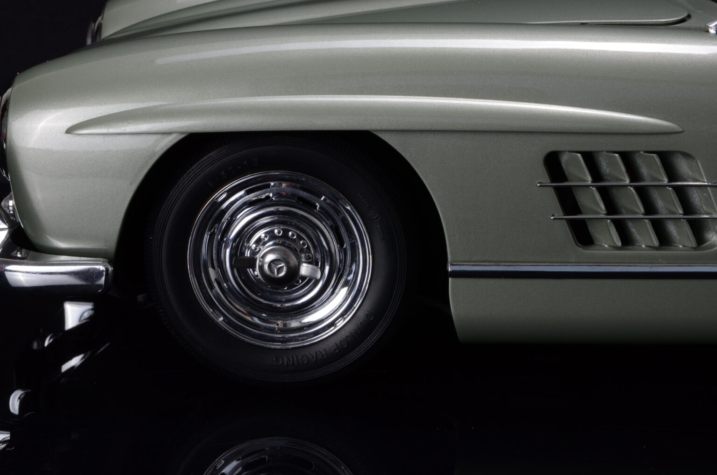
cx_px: 358
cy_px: 238
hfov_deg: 19.5
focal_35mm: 105
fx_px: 2087
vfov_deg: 13.0
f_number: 20
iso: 500
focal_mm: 70
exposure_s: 1/13
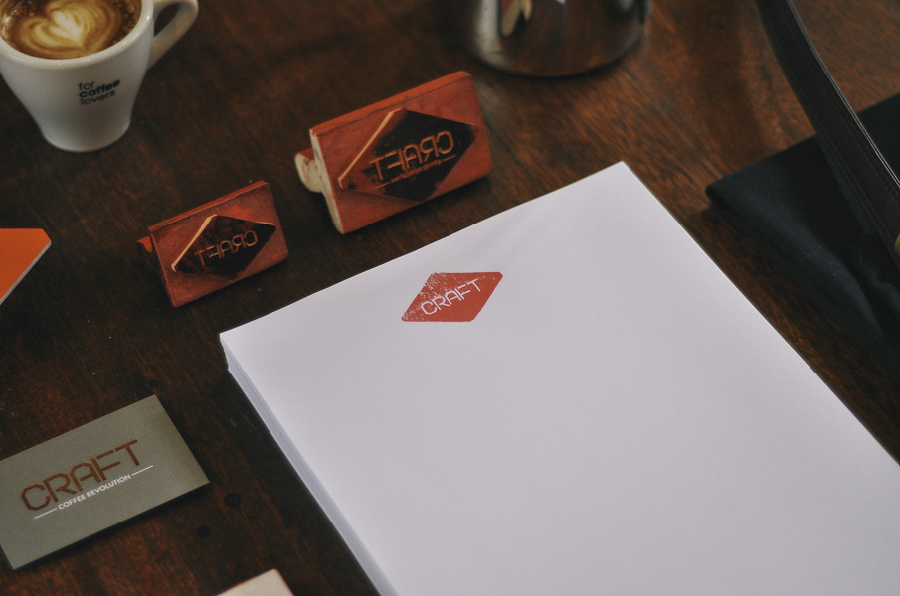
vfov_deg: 18.1
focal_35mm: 75
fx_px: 1872
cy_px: 298
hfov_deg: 27.0
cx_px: 450
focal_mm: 50
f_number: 1.8
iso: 400
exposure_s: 1/125
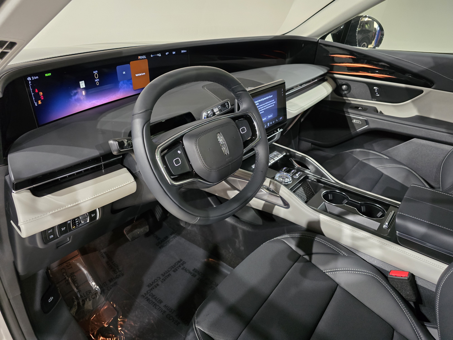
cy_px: 170
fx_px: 301
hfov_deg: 73.9
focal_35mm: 23
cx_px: 226
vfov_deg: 58.9
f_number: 1.7
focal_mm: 6.3
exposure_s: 1/30
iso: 640
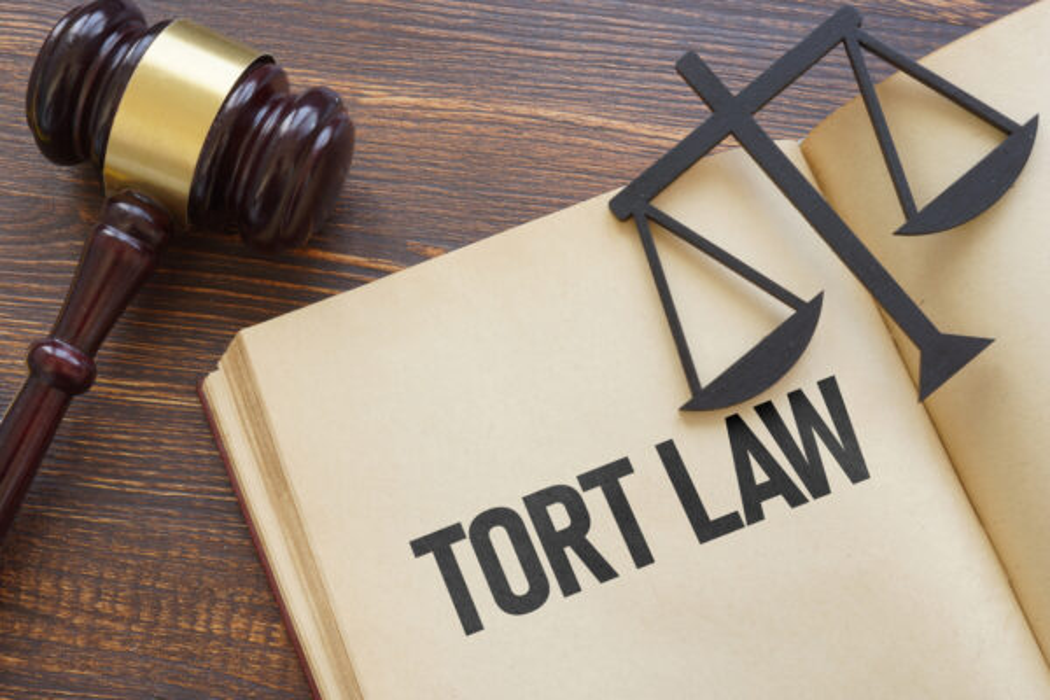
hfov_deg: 43.6
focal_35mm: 45
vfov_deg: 29.9
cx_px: 525
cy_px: 350
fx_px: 1312
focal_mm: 30
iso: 200
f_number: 20
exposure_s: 1/2
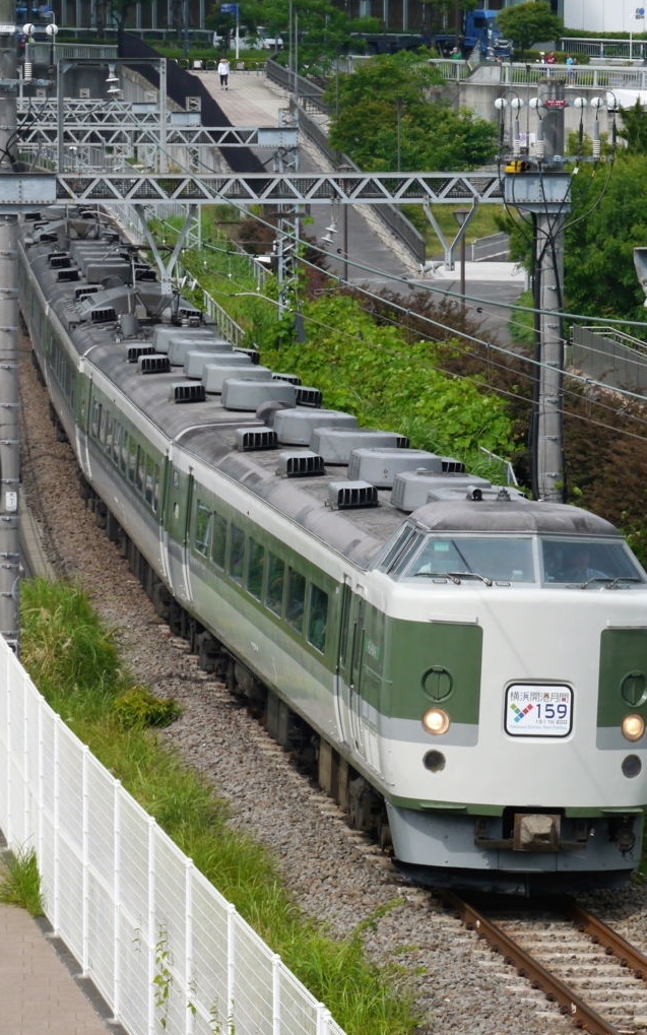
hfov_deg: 7.3
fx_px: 5049
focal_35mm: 179
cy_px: 519
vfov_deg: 11.7
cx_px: 337
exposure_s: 1/800
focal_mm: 84
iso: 400
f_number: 9
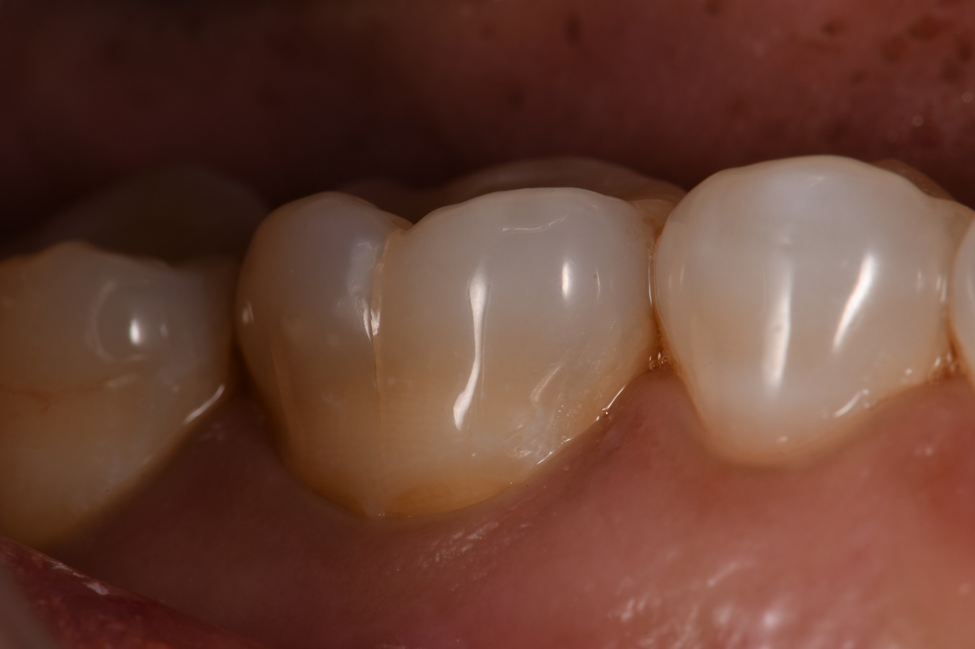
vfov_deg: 8.7
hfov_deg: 13.1
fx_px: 4250
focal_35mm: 157
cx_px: 488
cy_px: 324
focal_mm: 105
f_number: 32
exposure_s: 1/160
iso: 200
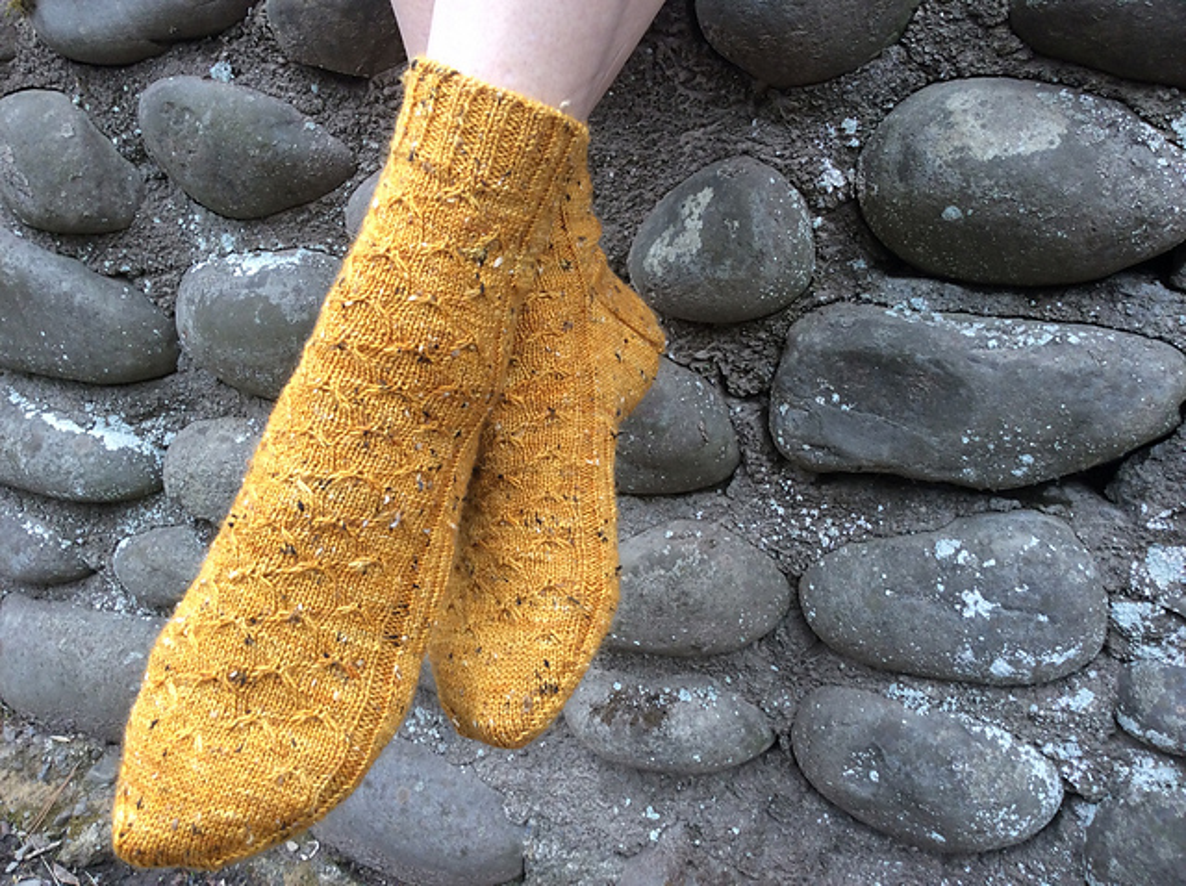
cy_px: 443
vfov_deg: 44.1
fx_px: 1095
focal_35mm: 32
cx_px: 593
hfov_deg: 56.9
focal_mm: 3.3
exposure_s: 1/40
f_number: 2.4
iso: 40
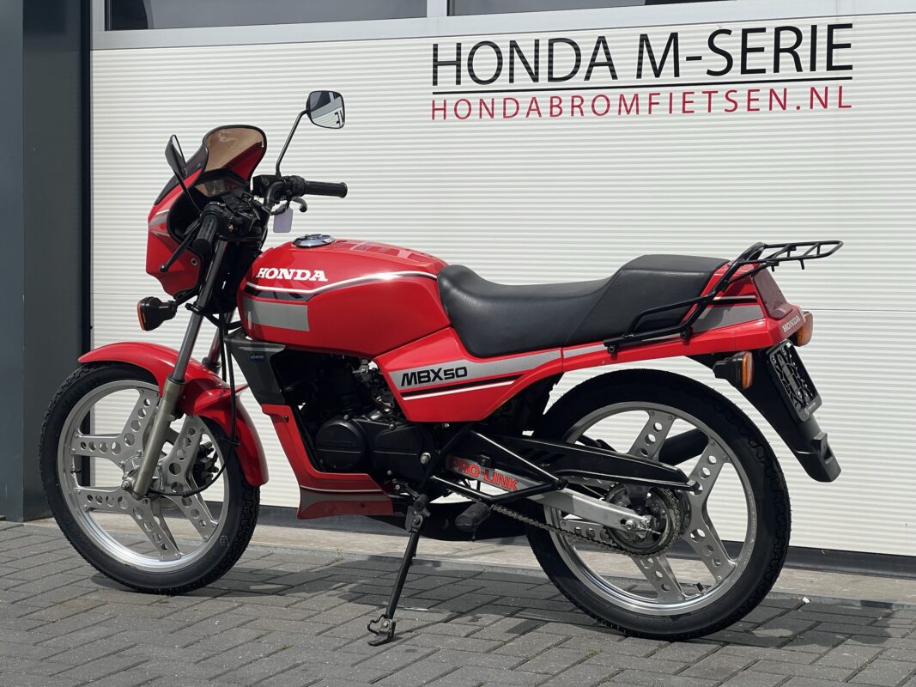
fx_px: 2037
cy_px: 344
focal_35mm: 77
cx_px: 458
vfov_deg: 19.1
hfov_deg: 25.3
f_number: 2.8
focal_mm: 9
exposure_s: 1/1155
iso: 32
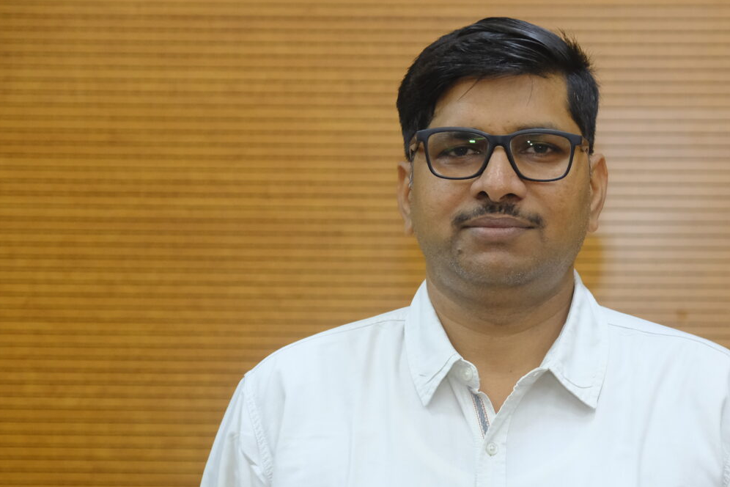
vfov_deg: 10.7
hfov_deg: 15.9
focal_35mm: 128
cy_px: 331
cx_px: 531
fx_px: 2595
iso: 2500
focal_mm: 55
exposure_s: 1/160
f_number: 2.8
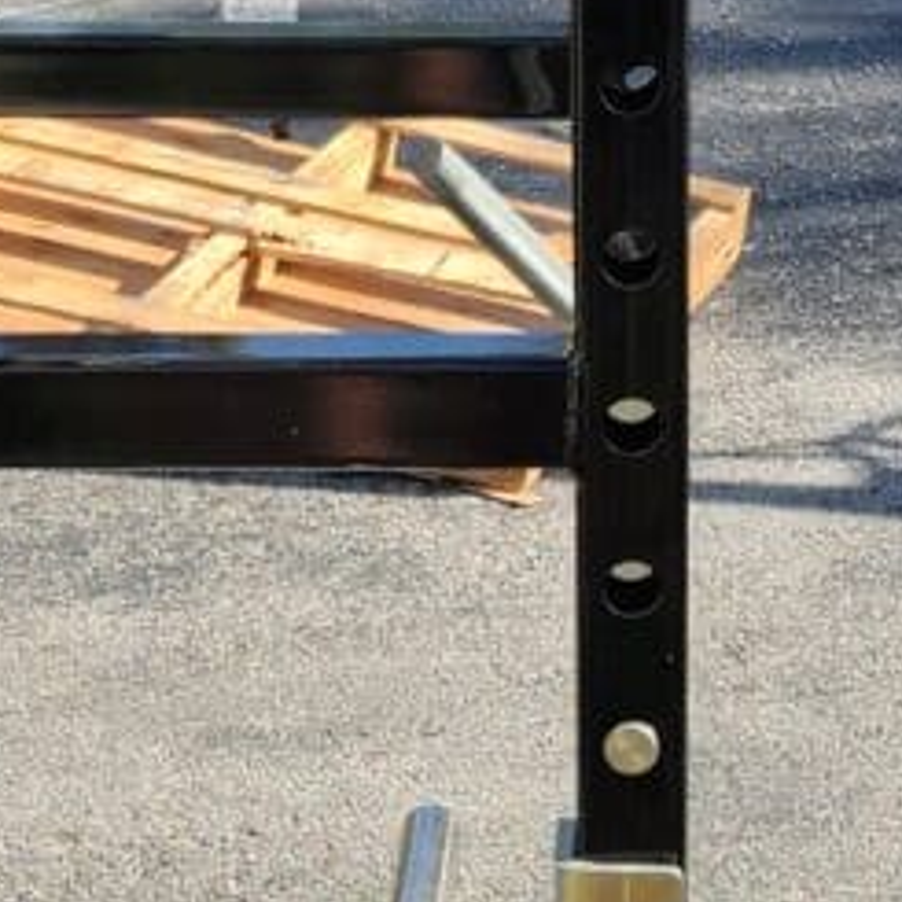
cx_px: 740
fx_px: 3921
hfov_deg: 13.1
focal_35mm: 133
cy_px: 792
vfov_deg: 13.0
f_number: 1.8
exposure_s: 1/1332
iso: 50
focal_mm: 5
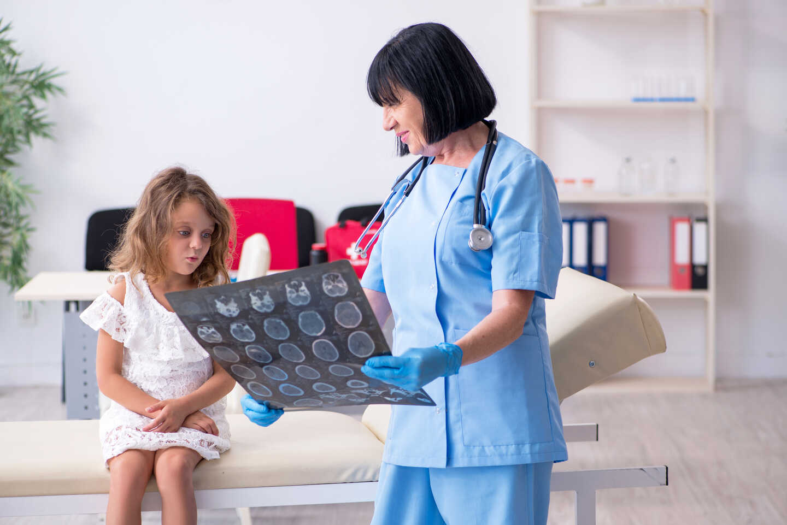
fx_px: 2296
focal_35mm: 105
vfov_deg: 13.0
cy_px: 262
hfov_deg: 19.5
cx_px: 394
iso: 100
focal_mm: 105
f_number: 5
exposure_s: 1/100
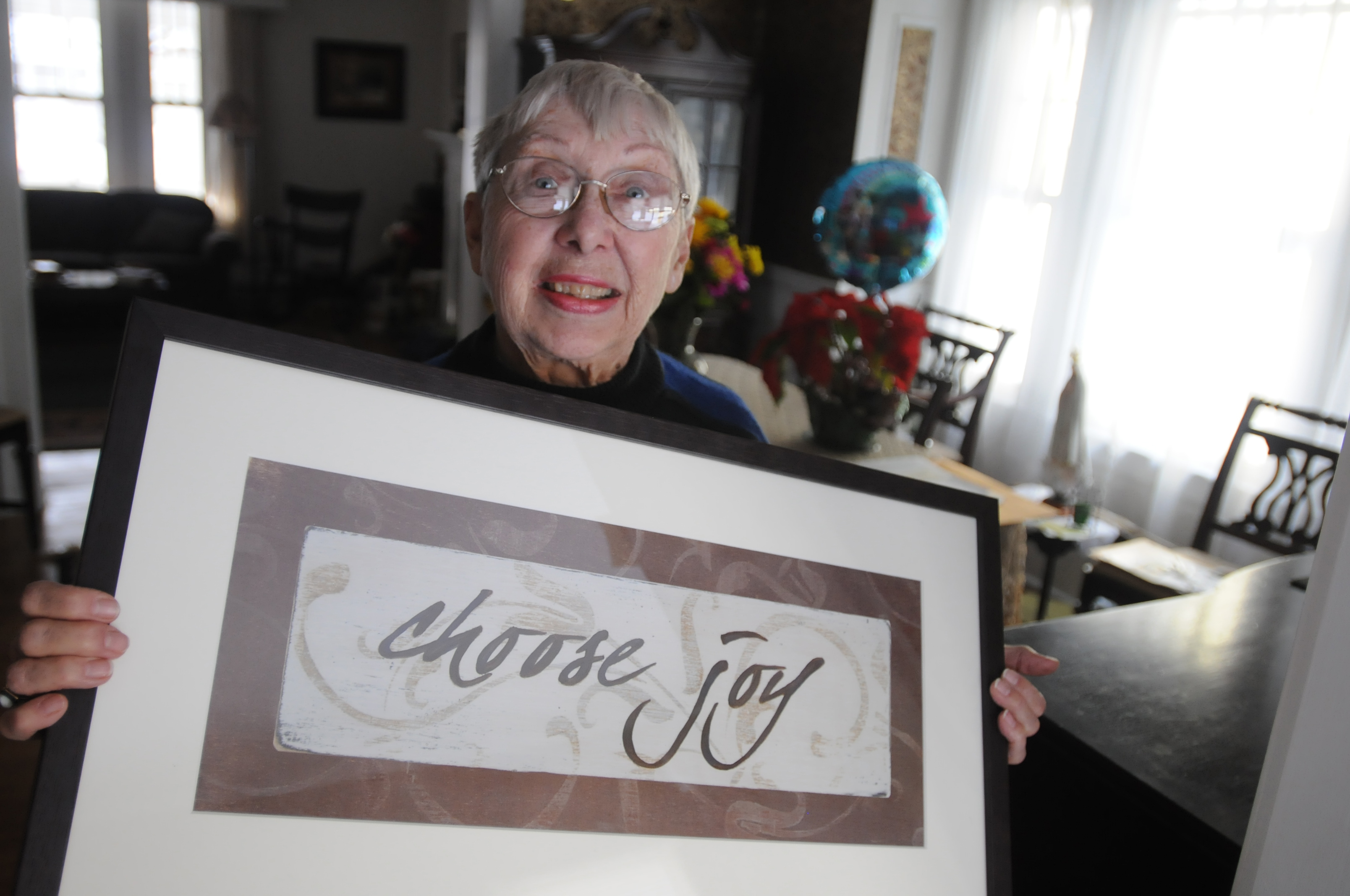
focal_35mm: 30
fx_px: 1124
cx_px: 675
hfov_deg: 62.0
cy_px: 448
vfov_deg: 43.5
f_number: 2.8
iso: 800
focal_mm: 20
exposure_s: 1/160
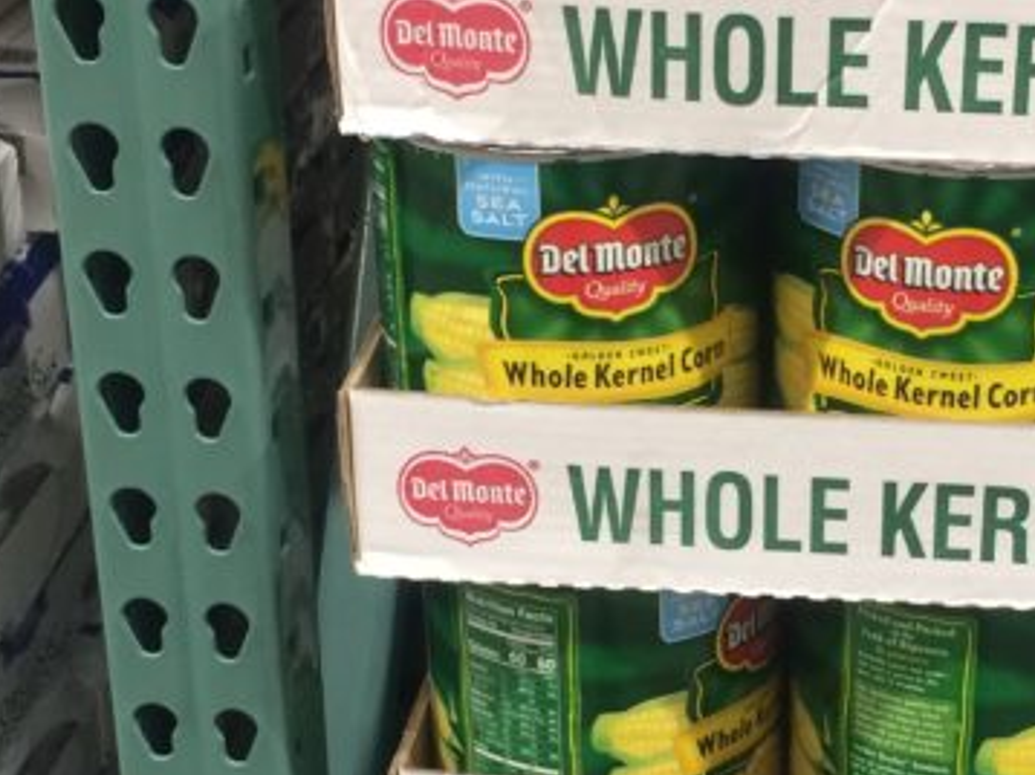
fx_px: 2480
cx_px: 720
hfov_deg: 23.4
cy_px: 506
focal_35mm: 83
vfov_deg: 17.7
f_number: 2.2
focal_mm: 4.15
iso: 100
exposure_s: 1/30
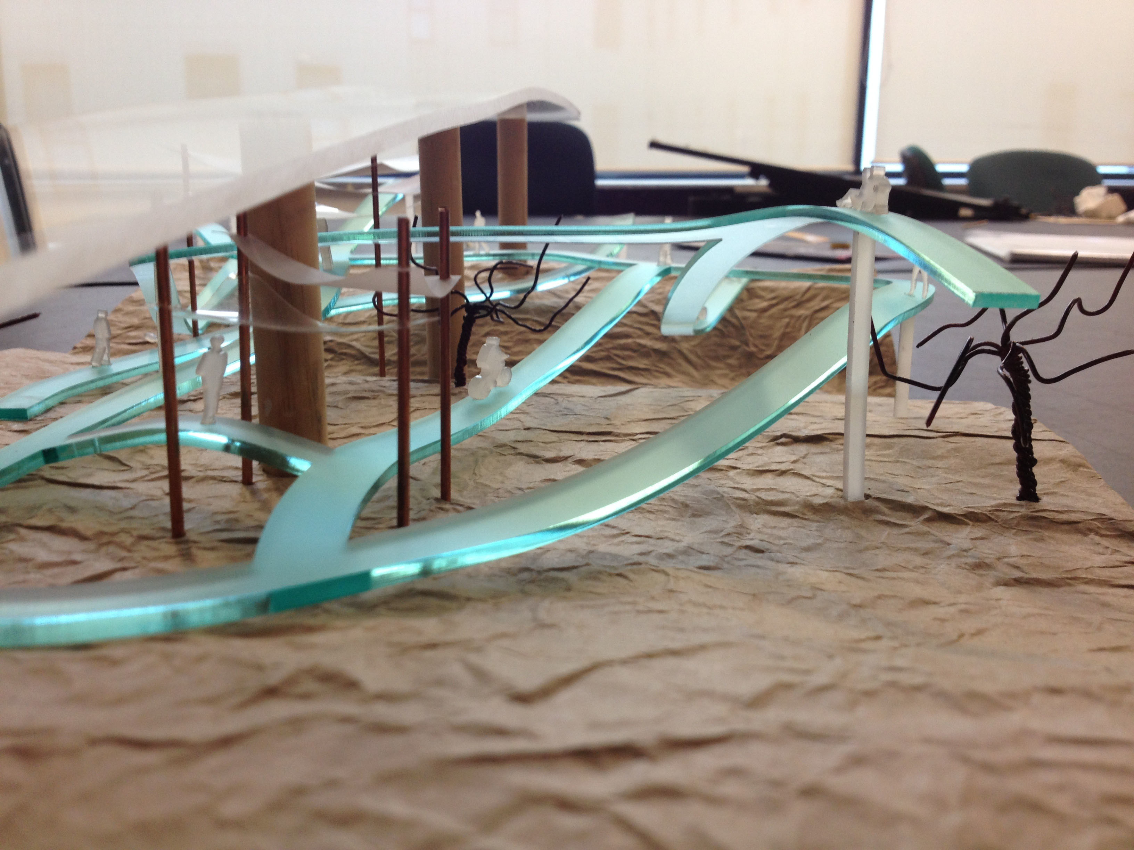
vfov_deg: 40.7
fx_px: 1147
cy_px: 425
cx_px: 567
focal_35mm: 35
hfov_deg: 52.6
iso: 64
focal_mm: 4.28
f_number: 2.4
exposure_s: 1/30
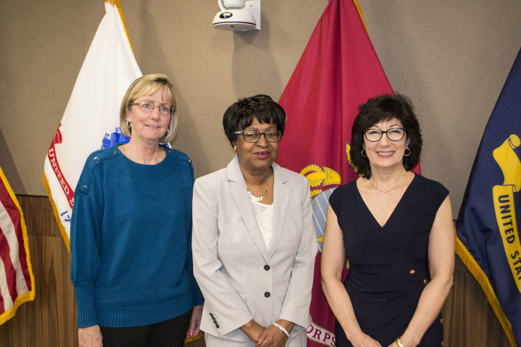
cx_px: 260
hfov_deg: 45.0
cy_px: 174
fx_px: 629
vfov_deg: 30.8
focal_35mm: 44
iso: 2000
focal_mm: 29
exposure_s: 1/60
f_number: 4.5
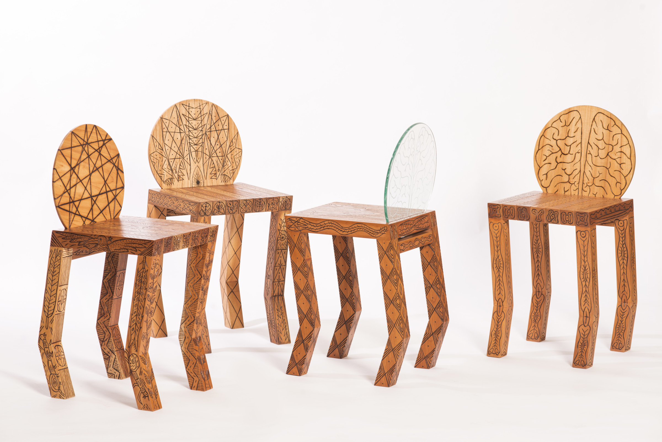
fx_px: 2207
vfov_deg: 11.4
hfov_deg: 17.1
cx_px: 331
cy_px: 221
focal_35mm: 120
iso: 100
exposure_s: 1/125
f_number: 4
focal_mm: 120
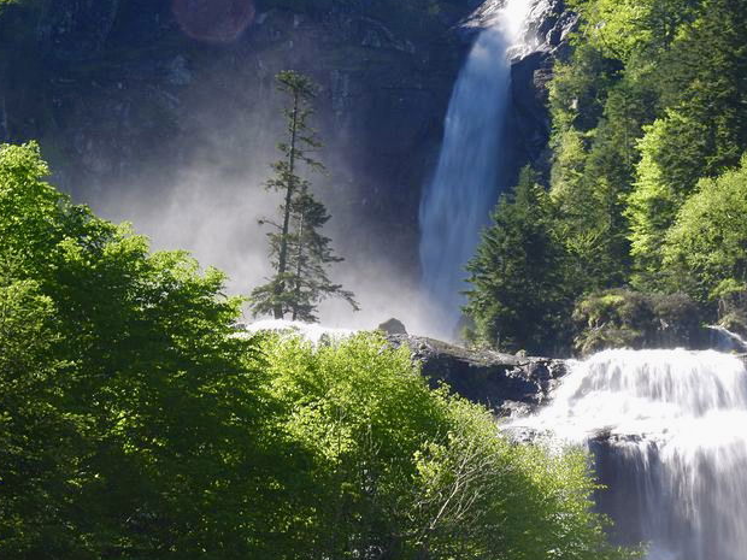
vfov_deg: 11.4
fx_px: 2805
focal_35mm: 130
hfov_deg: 15.1
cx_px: 545
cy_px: 248
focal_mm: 55
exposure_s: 1/10
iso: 100
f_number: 20
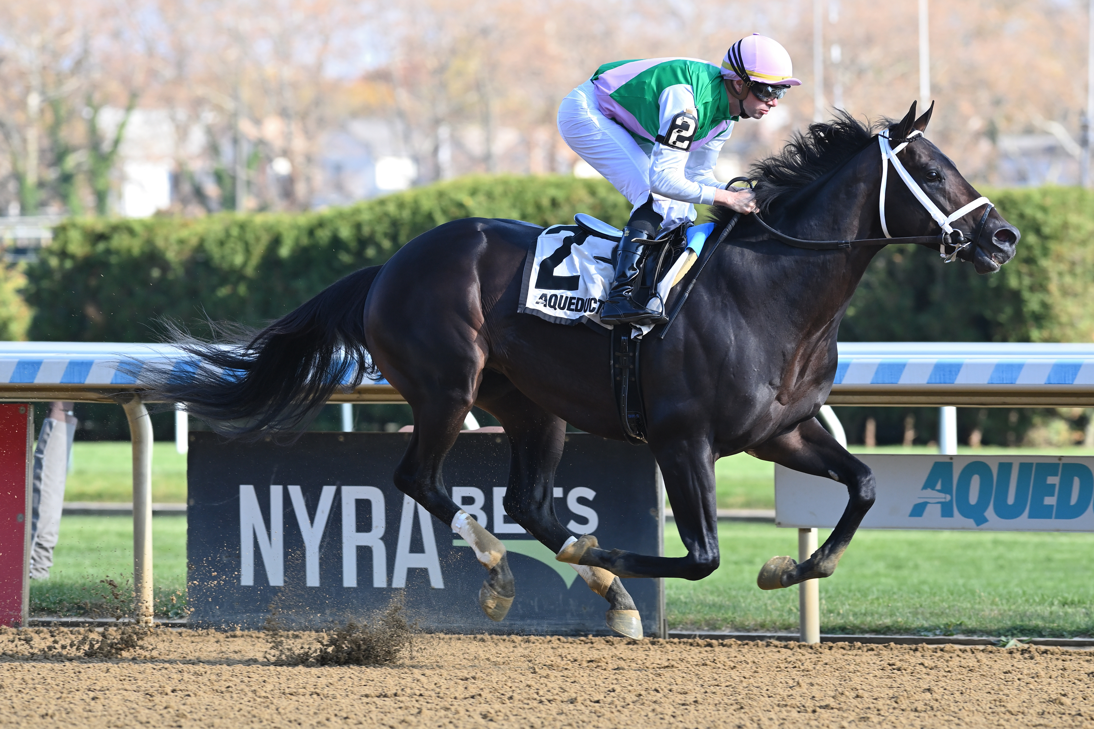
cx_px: 547
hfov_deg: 6.9
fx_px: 9116
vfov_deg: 4.6
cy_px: 364
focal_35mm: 300
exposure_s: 1/1600
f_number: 7.1
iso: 2000
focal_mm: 300
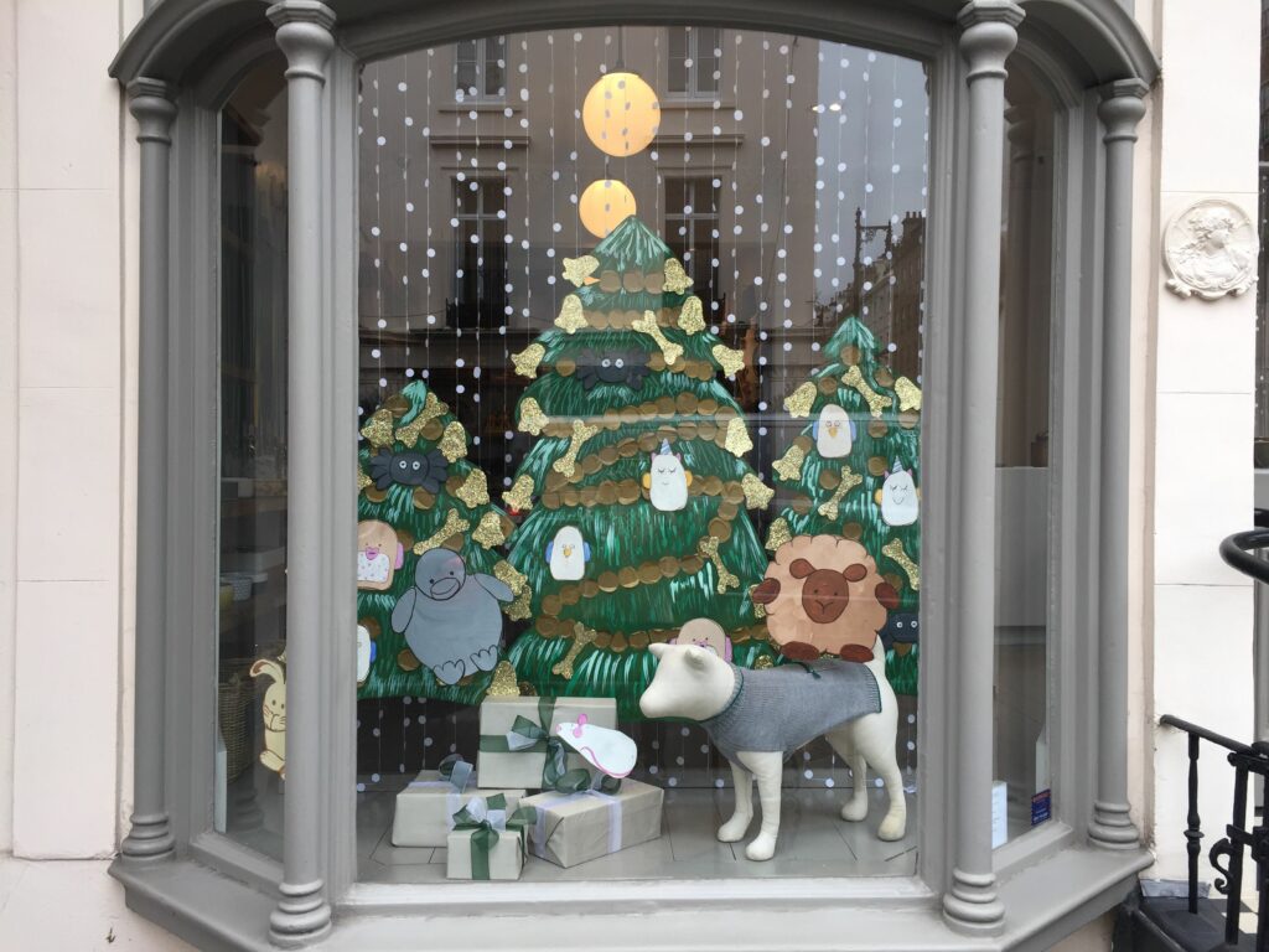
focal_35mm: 29
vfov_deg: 48.2
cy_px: 476
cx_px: 634
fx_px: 1063
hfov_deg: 61.7
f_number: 2.2
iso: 32
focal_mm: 4.15
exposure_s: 1/101
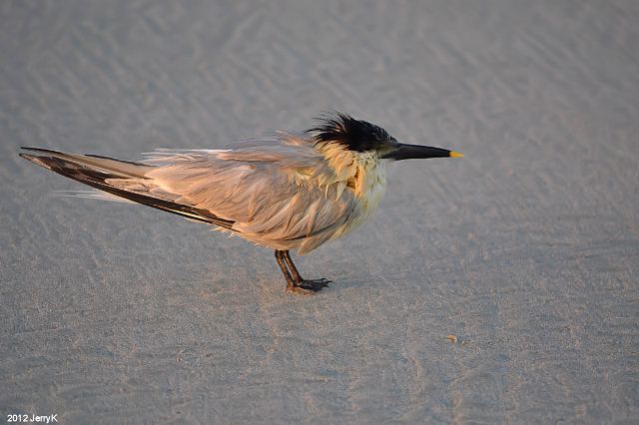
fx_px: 7983
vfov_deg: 3.1
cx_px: 320
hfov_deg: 4.6
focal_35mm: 450
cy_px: 212
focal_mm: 300
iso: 800
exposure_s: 1/500
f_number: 5.6
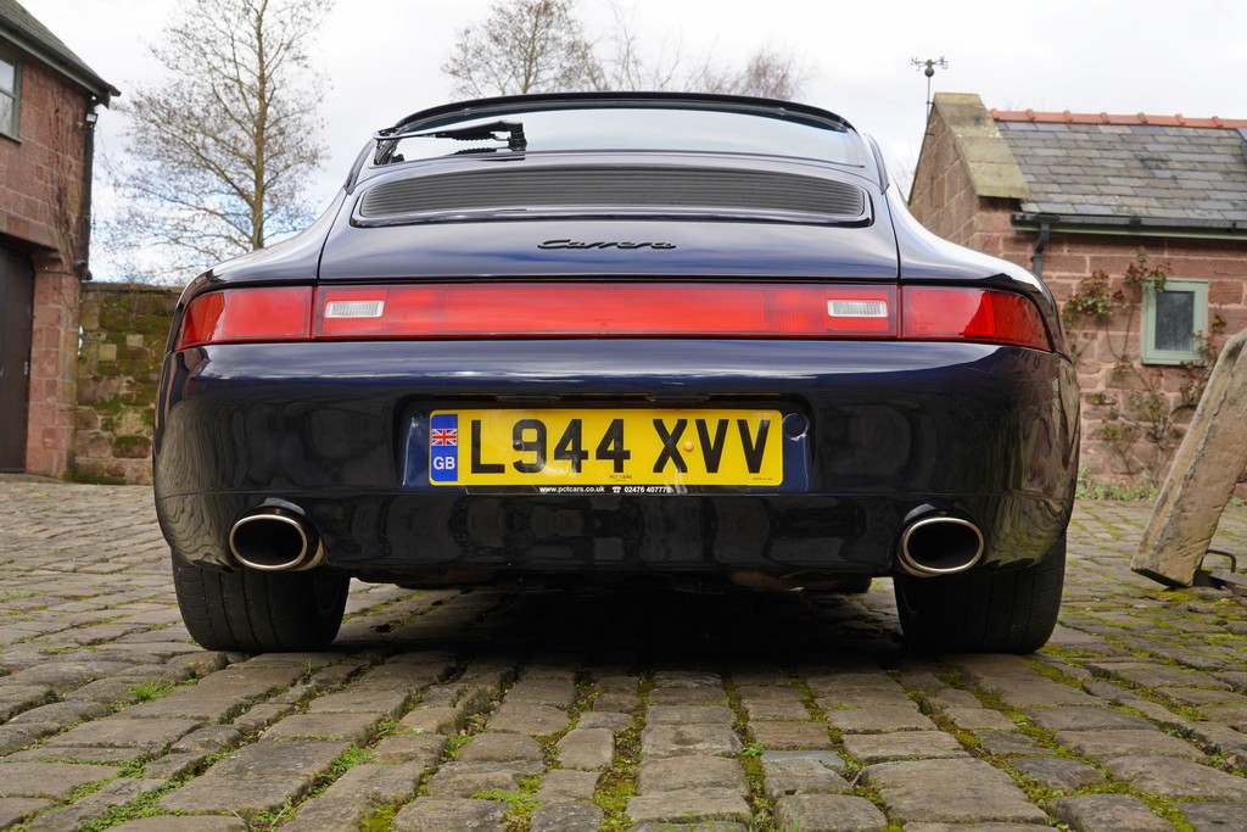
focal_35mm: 44
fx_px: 1524
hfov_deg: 44.5
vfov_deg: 30.5
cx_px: 624
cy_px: 416
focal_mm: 44
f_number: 11
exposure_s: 1/100
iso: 400
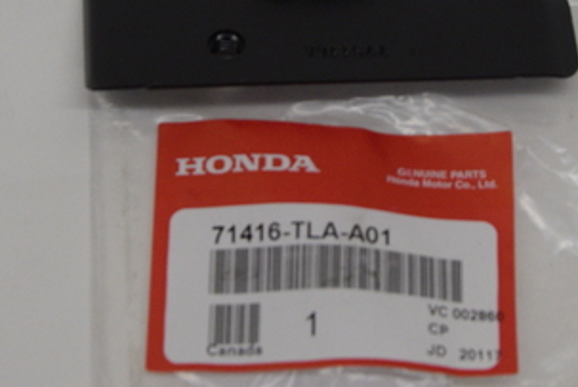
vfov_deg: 9.0
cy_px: 95
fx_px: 2444
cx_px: 313
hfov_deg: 13.5
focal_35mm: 152
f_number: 10
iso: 2000
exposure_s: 1/160
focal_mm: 48
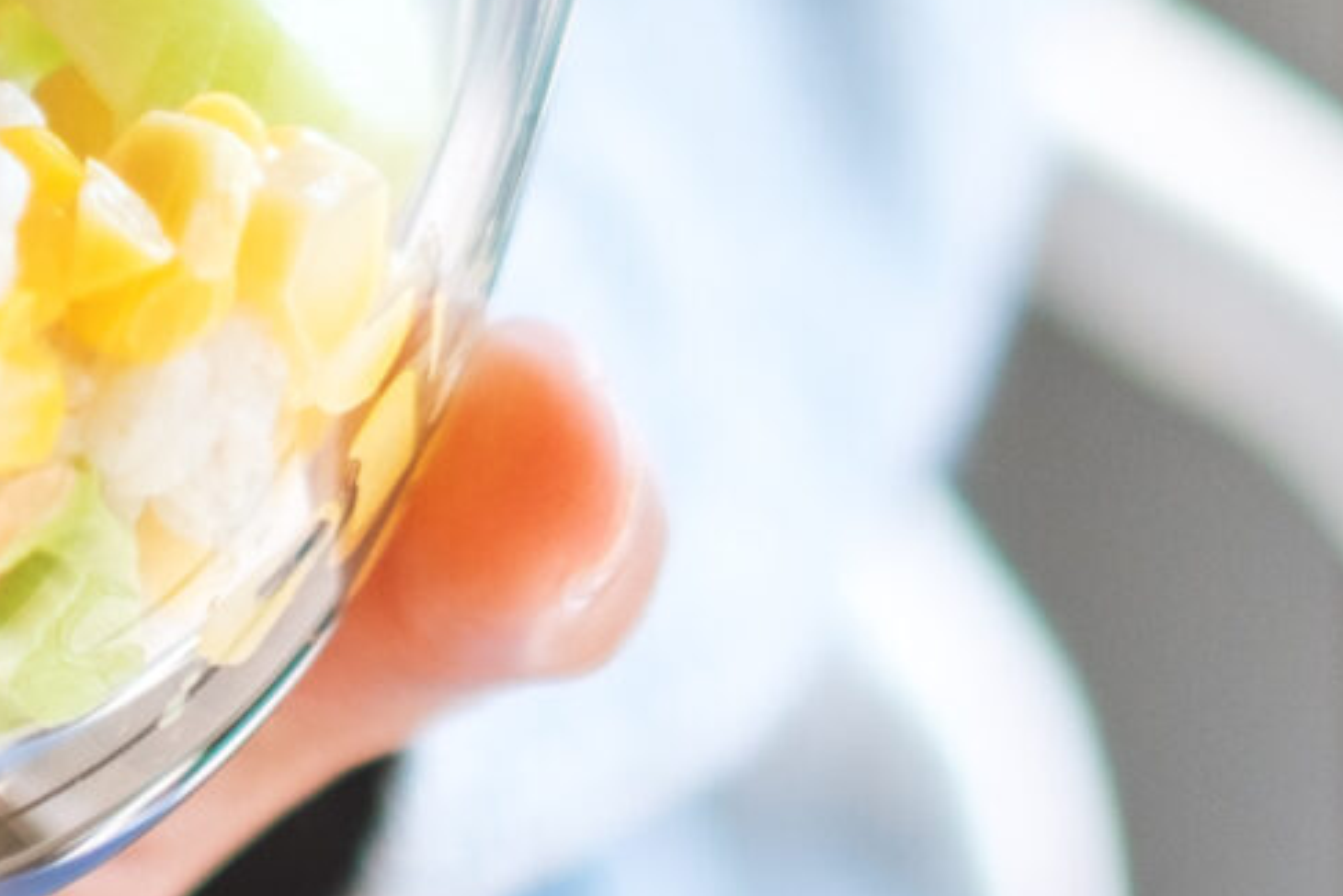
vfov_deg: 7.1
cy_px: -1021
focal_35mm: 184
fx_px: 6866
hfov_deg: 10.8
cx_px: -565
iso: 200
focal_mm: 23
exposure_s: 1/2200
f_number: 1.4
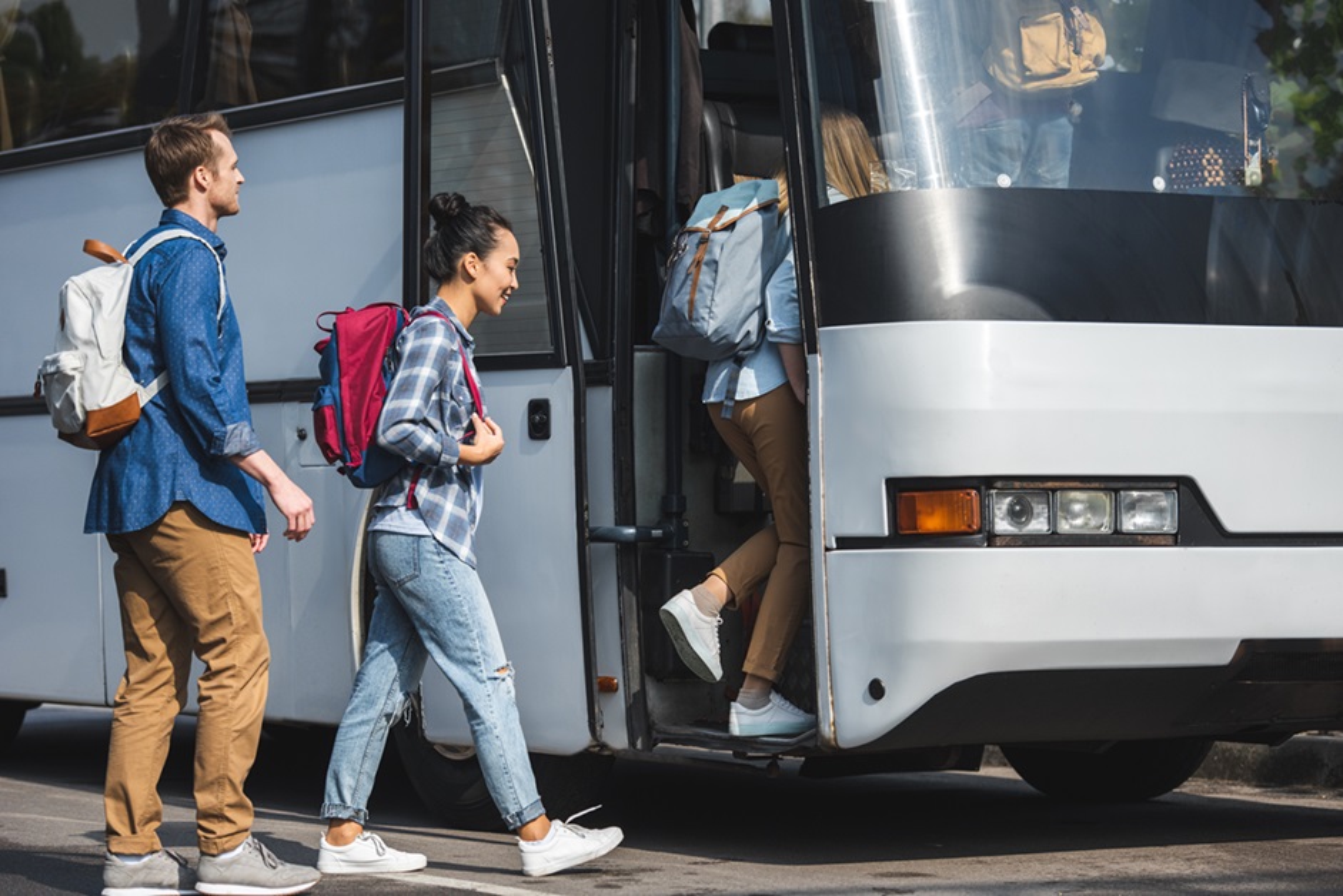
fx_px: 4105
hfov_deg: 18.6
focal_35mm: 110
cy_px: 448
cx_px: 672
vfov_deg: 12.5
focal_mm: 110
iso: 200
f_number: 3.5
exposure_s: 1/4000
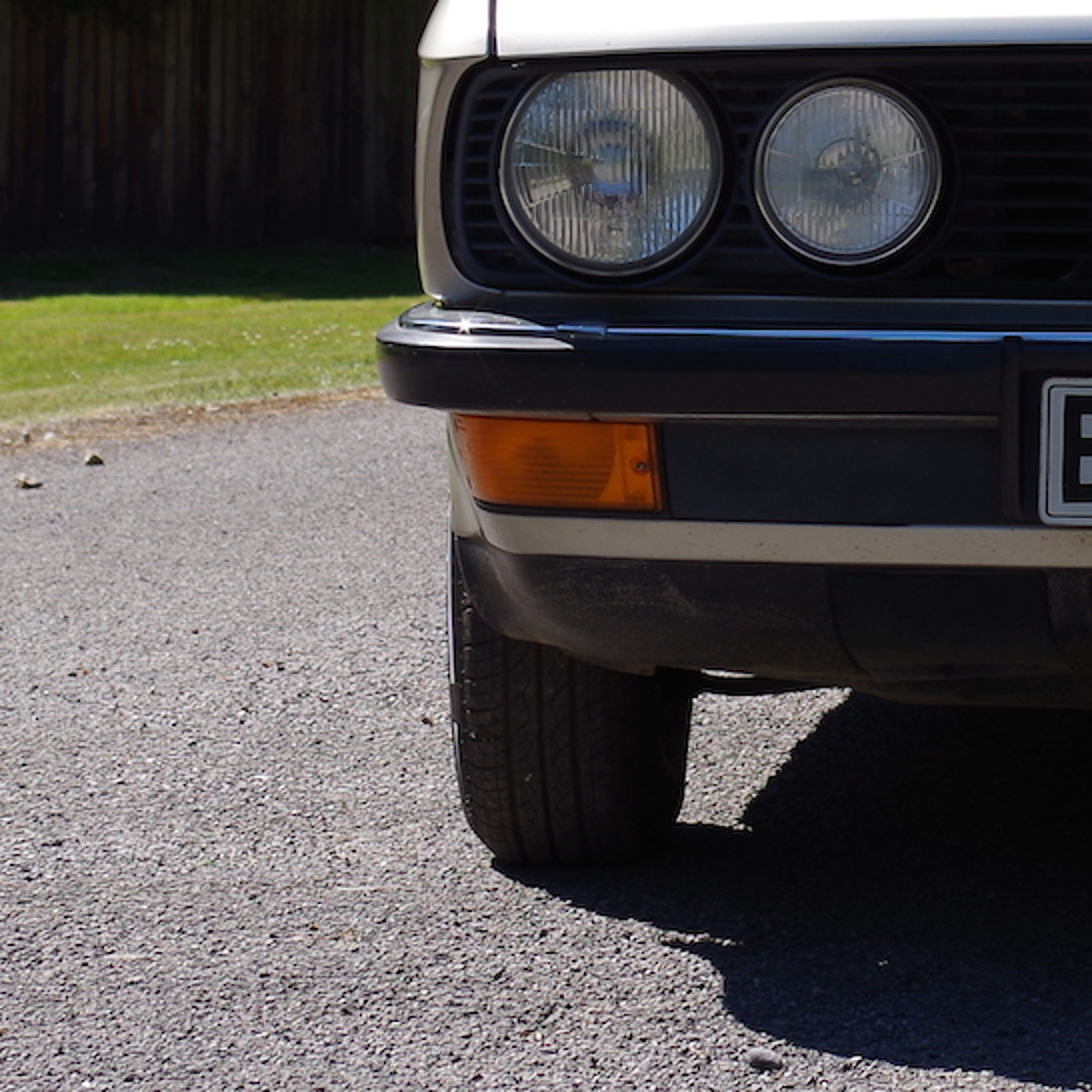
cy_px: -189
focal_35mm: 177
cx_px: 1410
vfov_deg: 9.7
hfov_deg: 9.7
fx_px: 6317
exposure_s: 1/250
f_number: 6.3
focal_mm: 37.5
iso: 100
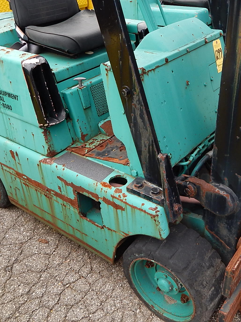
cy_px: 147
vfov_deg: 48.9
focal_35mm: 38
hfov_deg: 37.6
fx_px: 353
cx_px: 146
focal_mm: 4
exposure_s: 1/320
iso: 125
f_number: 3
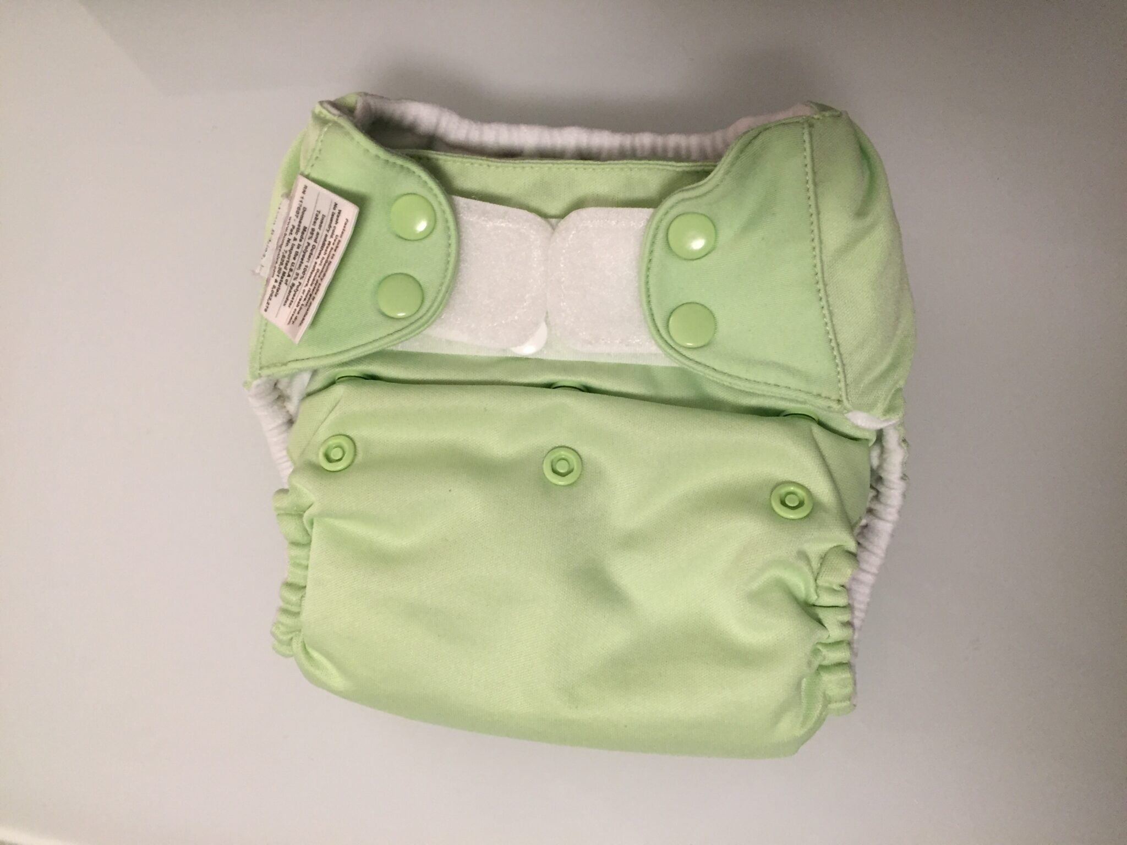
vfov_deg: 48.2
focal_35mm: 29
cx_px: 564
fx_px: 944
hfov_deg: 61.7
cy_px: 422
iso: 125
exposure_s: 1/30
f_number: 2.2
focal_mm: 4.15
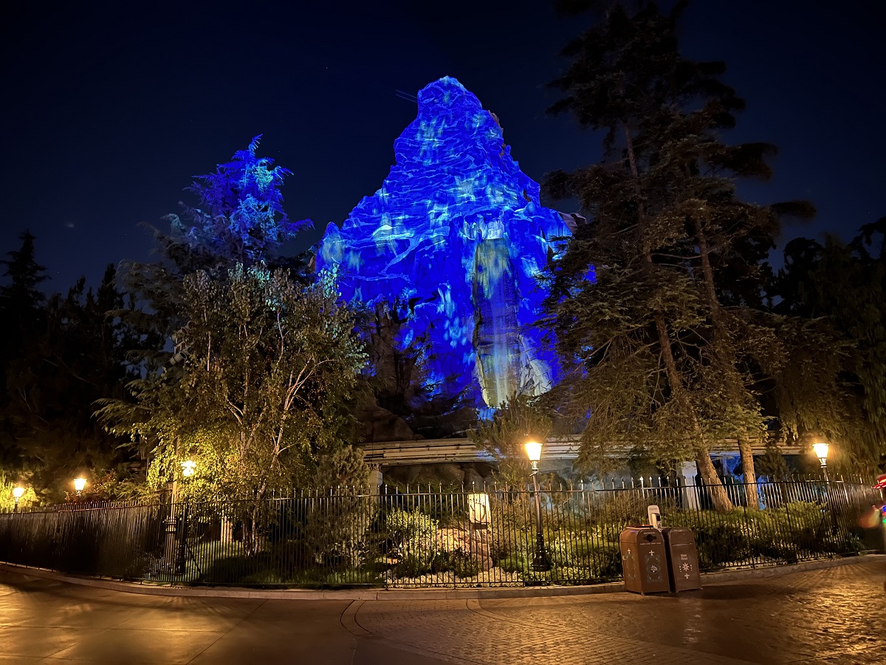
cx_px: 443
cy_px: 332
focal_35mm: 26
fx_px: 665
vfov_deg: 53.1
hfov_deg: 67.3
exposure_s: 1/5
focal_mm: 5.7
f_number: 1.5
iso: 1000
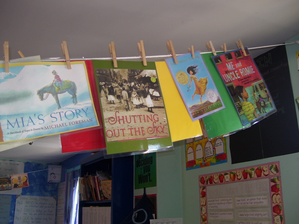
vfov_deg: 39.7
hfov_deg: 51.4
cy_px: 112
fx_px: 311
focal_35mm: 36
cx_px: 150
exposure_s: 1/60
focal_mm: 6
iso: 80
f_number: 2.7
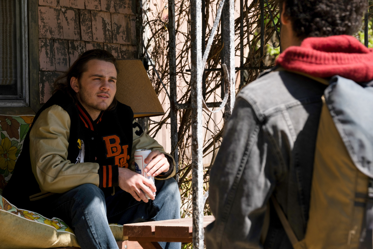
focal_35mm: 131
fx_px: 1357
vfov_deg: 10.5
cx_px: 186
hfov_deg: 15.6
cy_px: 124
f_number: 6.4
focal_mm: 87.1
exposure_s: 1/500
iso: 200
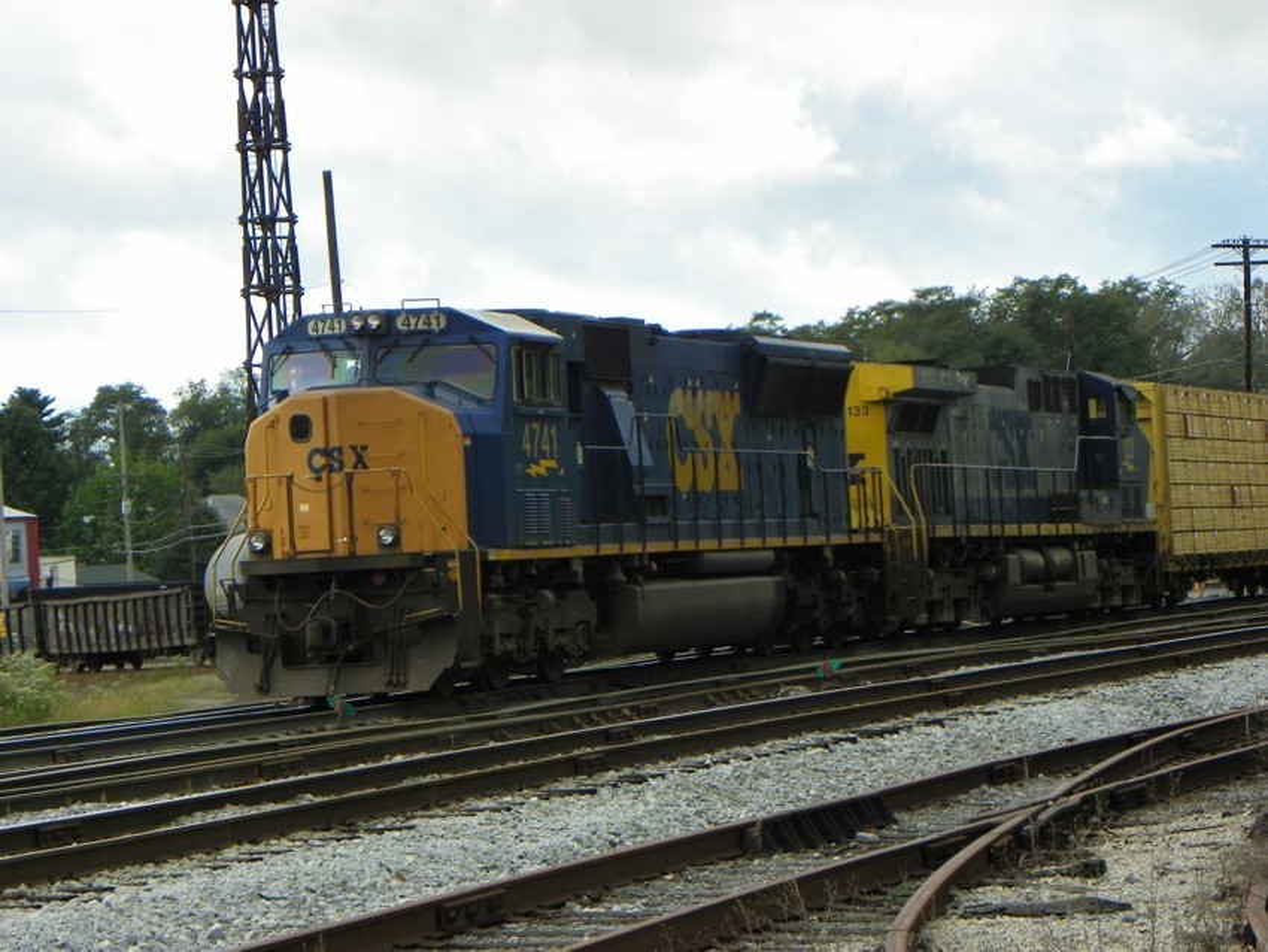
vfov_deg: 10.8
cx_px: 634
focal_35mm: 137
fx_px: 5020
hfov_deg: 14.4
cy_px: 476
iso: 64
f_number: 4.5
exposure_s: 1/250
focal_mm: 24.3
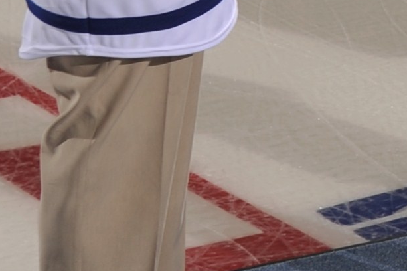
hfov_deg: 8.0
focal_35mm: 243
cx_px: 847
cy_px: -366
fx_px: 2746
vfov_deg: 5.5
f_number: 6.3
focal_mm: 35
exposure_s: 1/250
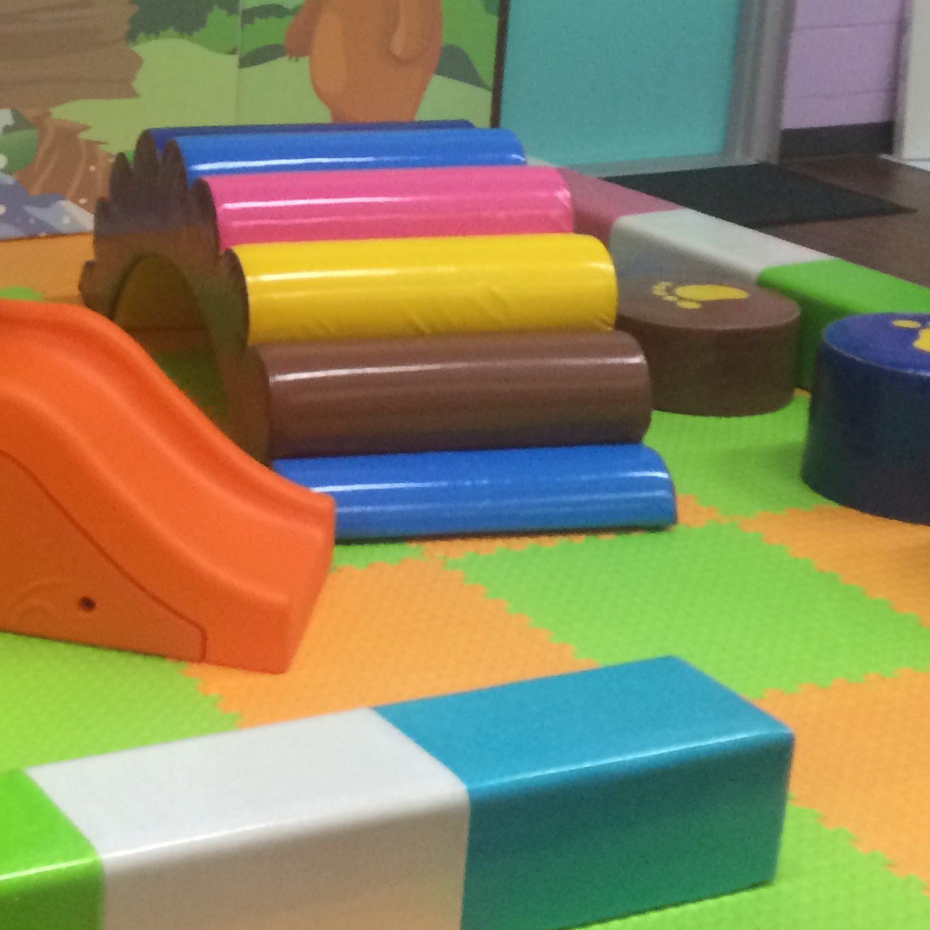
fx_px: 2219
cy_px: 290
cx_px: -143
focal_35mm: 73
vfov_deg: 23.5
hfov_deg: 22.1
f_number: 2.2
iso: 160
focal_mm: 4.15
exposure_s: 1/30
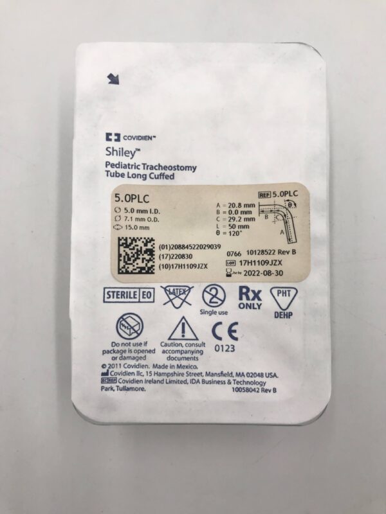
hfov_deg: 49.7
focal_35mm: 28
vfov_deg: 63.4
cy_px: 257
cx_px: 193
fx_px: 416
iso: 20
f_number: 1.8
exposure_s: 1/190
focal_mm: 3.99
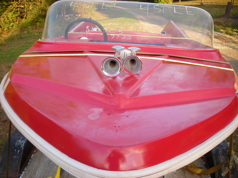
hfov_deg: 49.0
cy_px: 89
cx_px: 119
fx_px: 261
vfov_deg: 37.7
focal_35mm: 38
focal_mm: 6.3
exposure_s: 1/66
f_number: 3.2
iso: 50
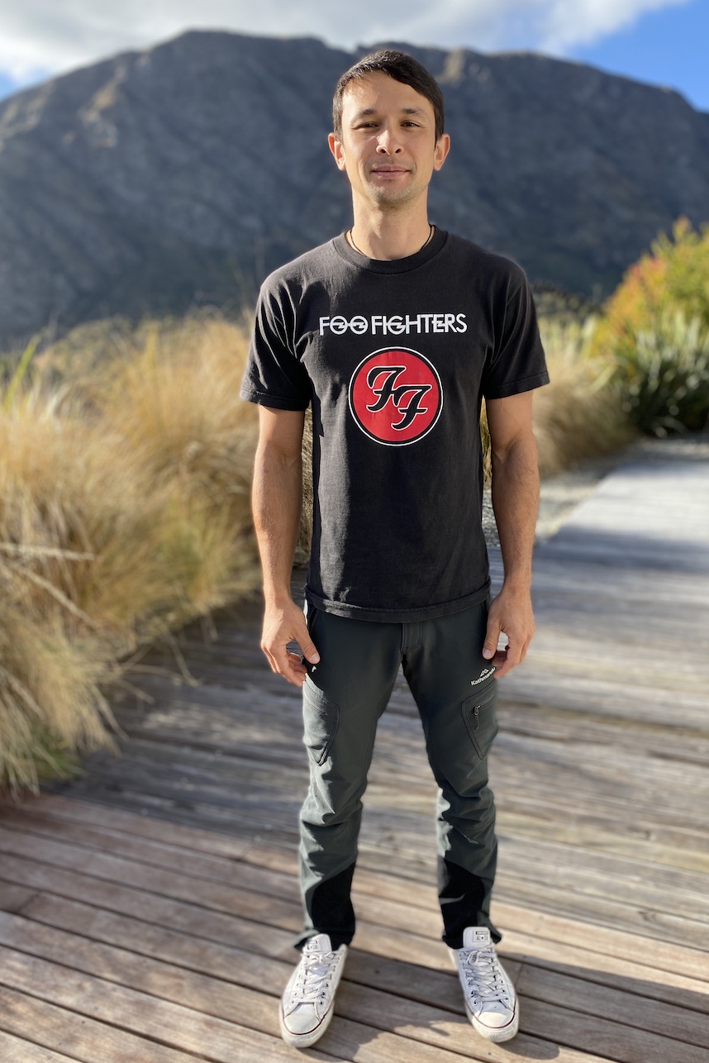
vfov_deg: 65.5
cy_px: 529
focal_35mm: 28
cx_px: 403
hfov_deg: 46.3
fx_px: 827
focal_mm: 4.25
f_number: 1.8
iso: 32
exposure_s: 1/1007
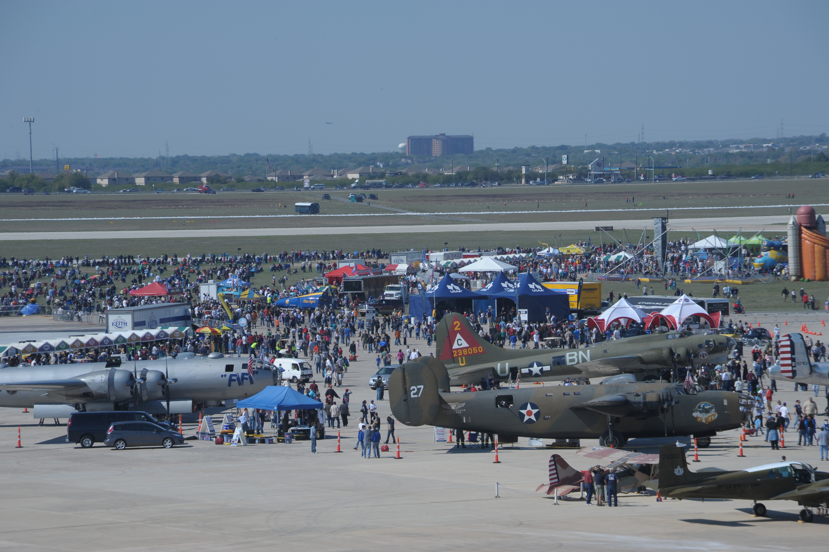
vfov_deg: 6.9
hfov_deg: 10.3
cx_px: 414
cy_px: 276
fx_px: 4603
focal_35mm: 200
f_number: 16
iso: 200
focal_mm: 200
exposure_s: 1/250
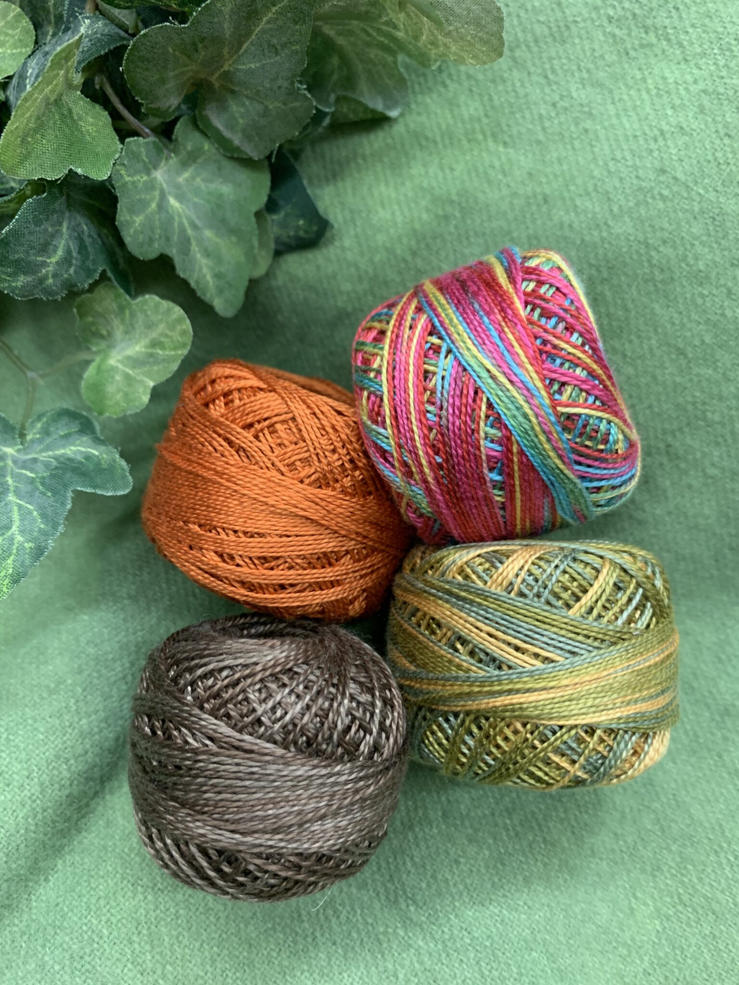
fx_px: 740
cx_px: 370
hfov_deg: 53.1
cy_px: 492
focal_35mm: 26
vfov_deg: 67.3
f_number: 1.8
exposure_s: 1/60
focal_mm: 4.25
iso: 160
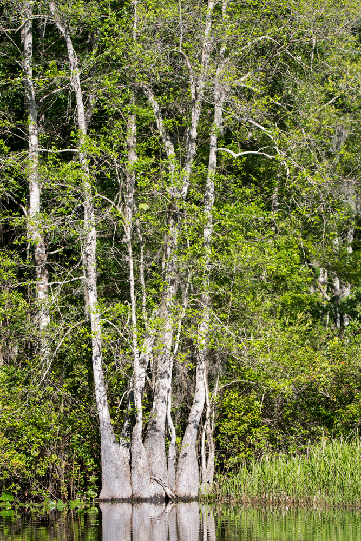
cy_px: 270
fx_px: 3383
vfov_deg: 9.1
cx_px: 180
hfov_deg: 6.1
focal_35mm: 225
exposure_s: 1/1000
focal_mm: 150
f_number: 5
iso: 160
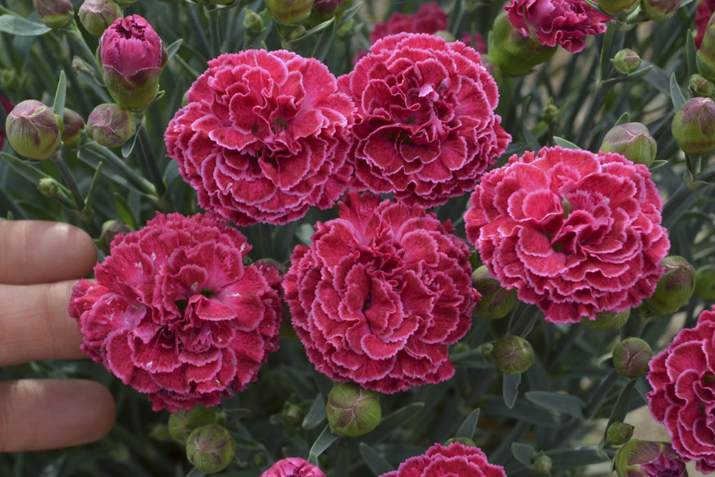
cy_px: 238
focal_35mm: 57
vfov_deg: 23.8
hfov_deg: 35.0
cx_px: 358
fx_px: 1132
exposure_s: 1/250
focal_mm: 38
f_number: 8
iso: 200
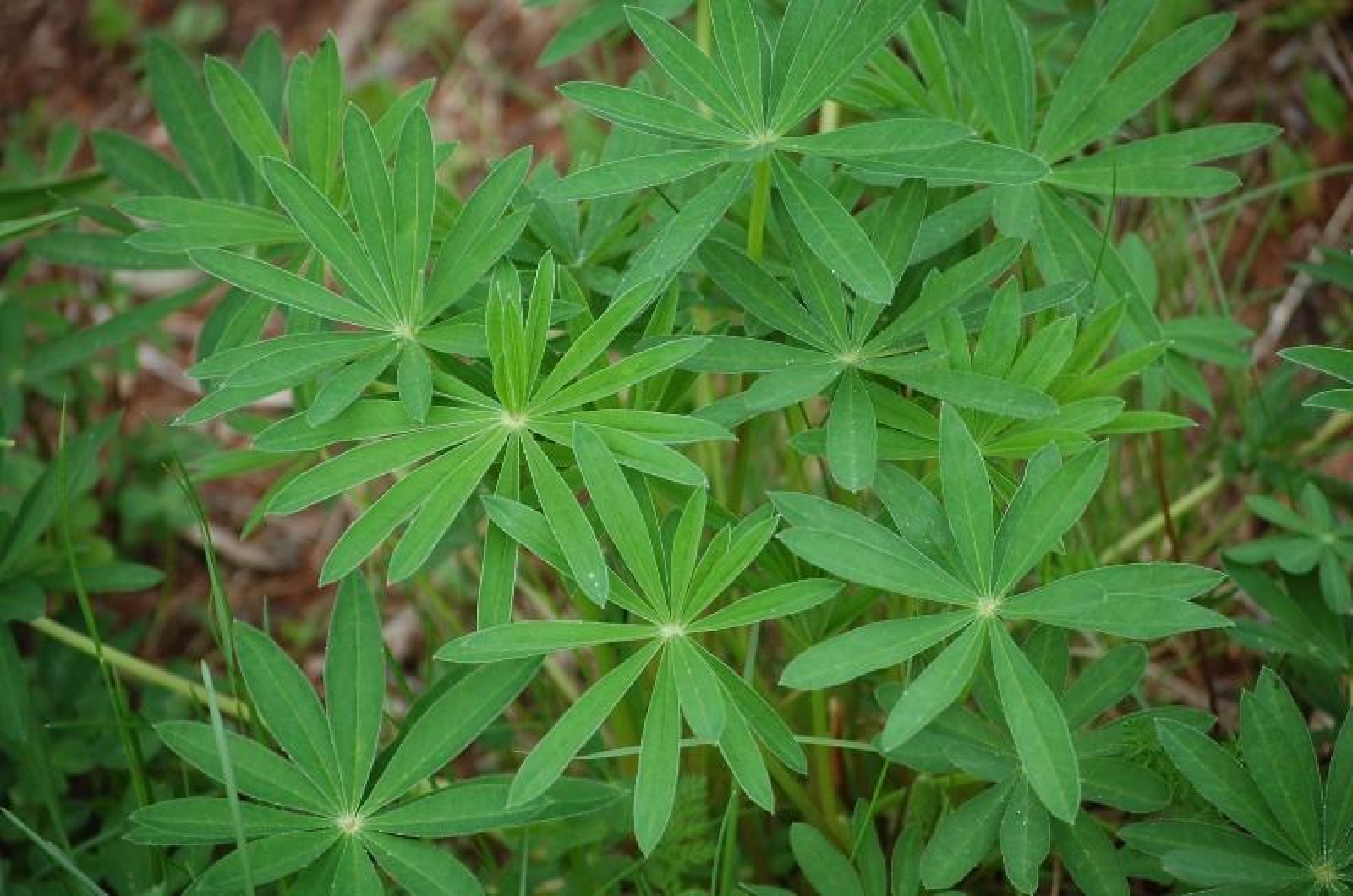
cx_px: 676
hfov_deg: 14.0
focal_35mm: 147
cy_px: 448
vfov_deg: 9.3
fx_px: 5514
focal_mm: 98
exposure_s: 1/160
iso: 400
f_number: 4.5
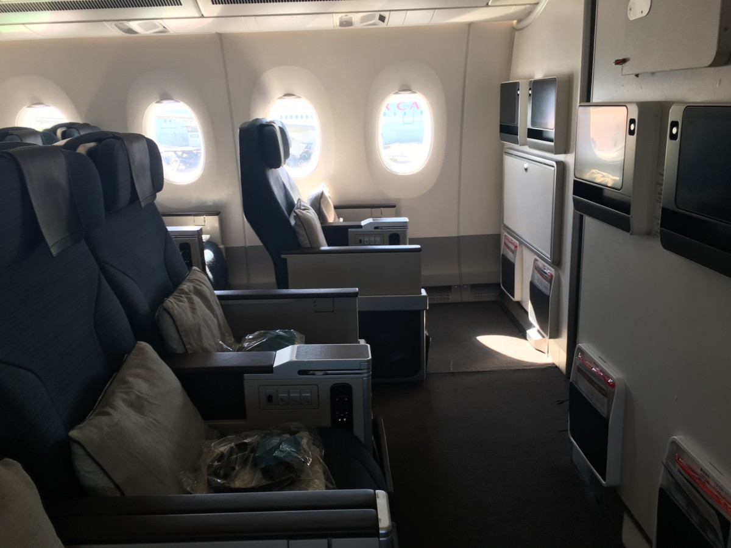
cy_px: 274
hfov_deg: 61.7
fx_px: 612
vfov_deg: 48.2
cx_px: 366
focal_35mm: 29
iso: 25
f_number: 2.2
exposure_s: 1/50
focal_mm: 4.15
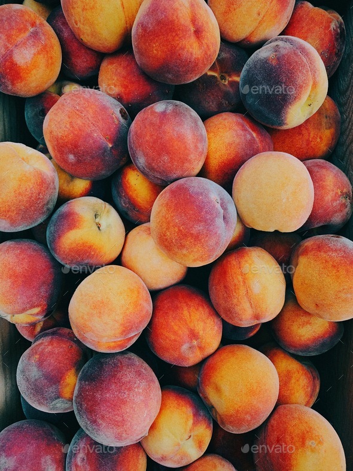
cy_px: 236
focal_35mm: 26
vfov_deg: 67.3
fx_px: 354
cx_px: 176
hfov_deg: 53.1
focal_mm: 4.25
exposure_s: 1/122
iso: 64
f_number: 1.8
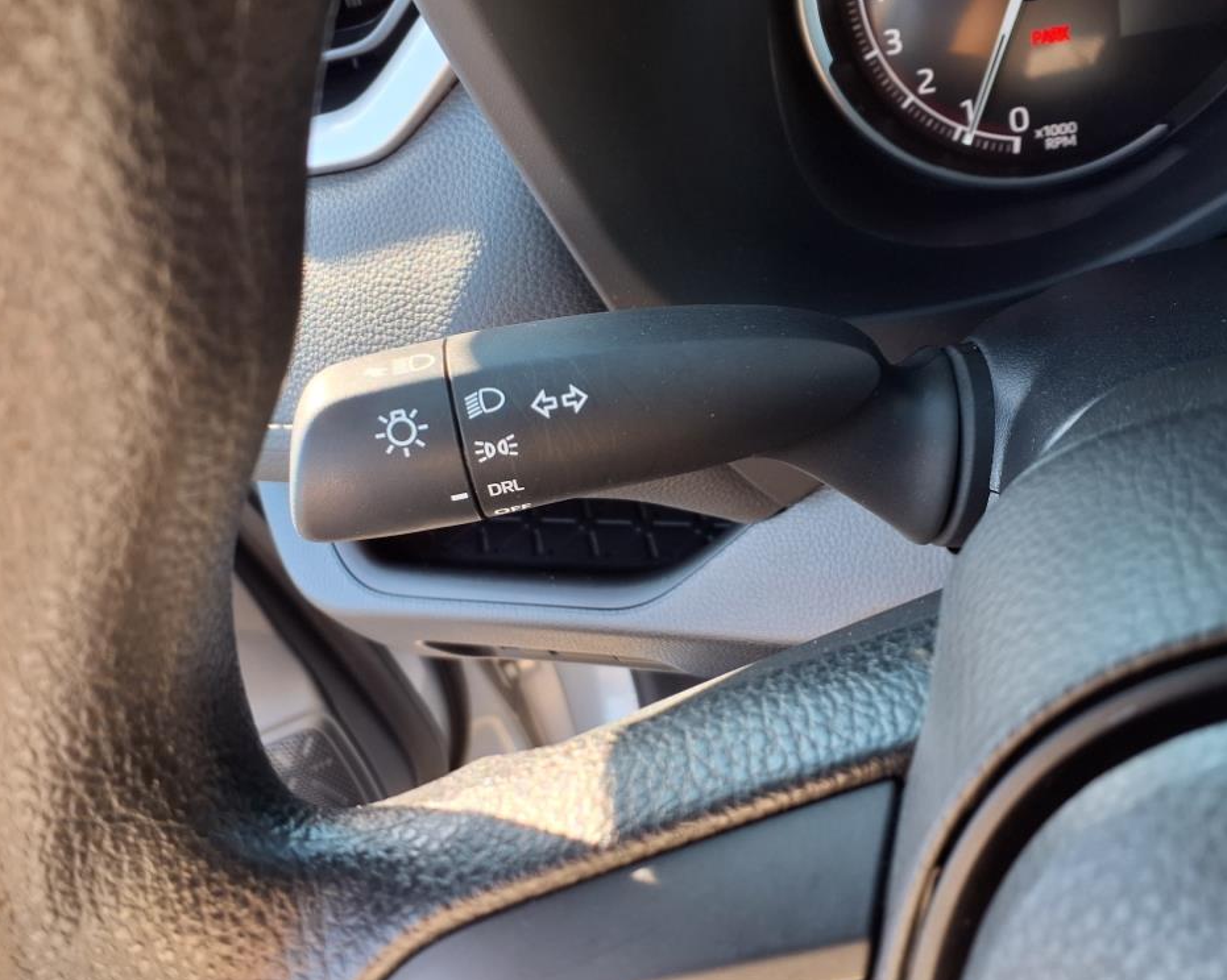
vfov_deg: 49.9
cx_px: 662
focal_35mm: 29
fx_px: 1053
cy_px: 482
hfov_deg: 60.4
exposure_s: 1/120
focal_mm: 3.58
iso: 40
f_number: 1.9
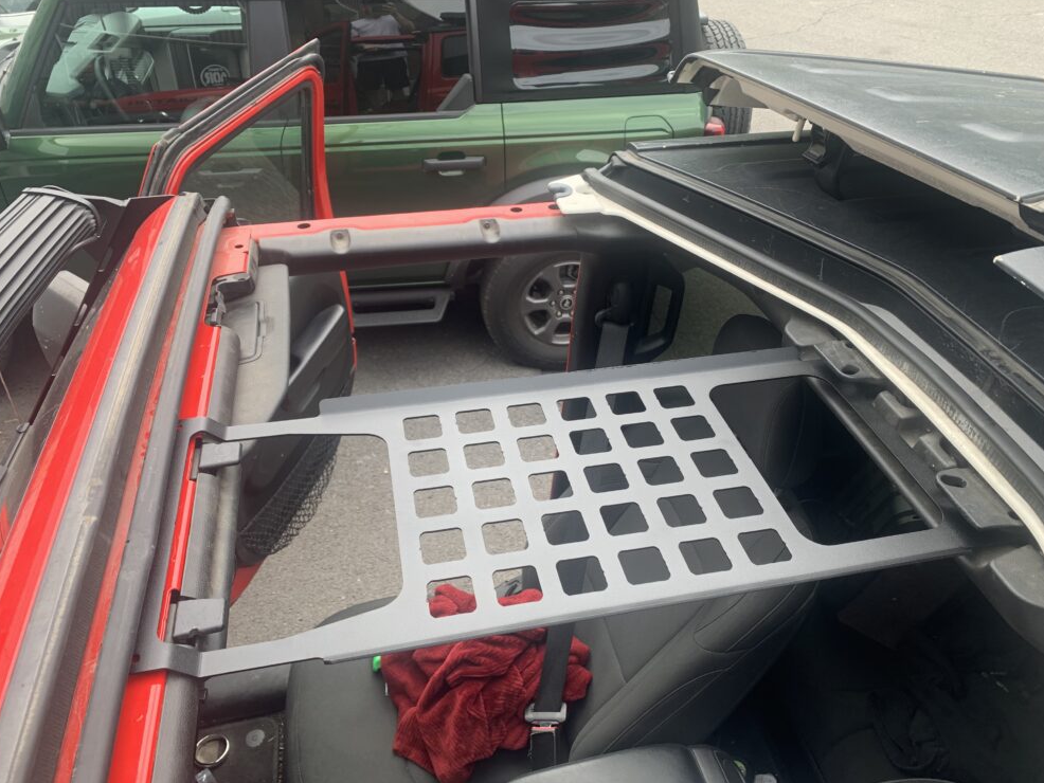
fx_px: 815
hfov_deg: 65.3
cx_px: 526
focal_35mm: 27
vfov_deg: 51.4
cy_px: 395
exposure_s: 1/337
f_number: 1.8
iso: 25
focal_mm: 4.25
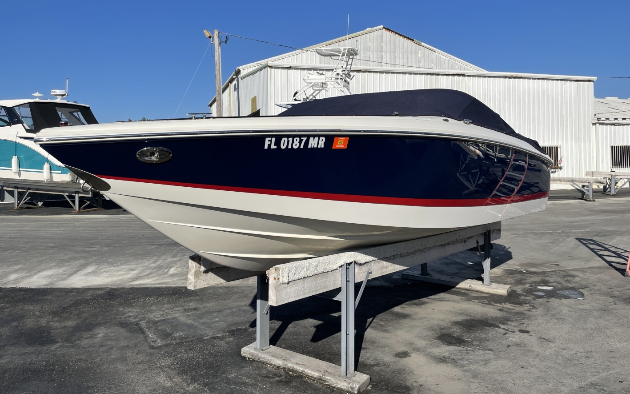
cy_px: 161
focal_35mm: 28
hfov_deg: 66.5
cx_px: 312
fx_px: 481
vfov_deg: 44.4
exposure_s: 1/6135
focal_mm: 4.2
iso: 32
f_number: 1.6
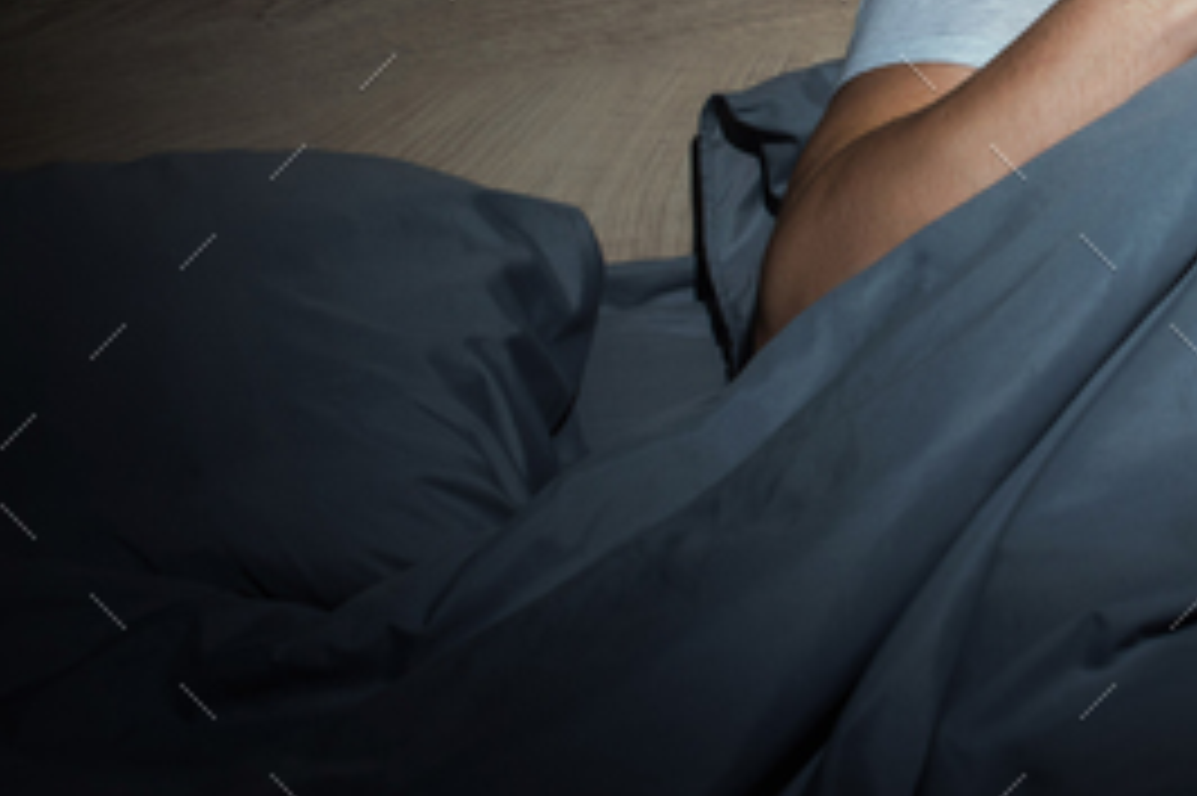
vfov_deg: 12.2
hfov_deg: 17.8
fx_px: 3688
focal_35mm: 111
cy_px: 13
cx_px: 1300
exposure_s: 1/160
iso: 200
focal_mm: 50
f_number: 4.5
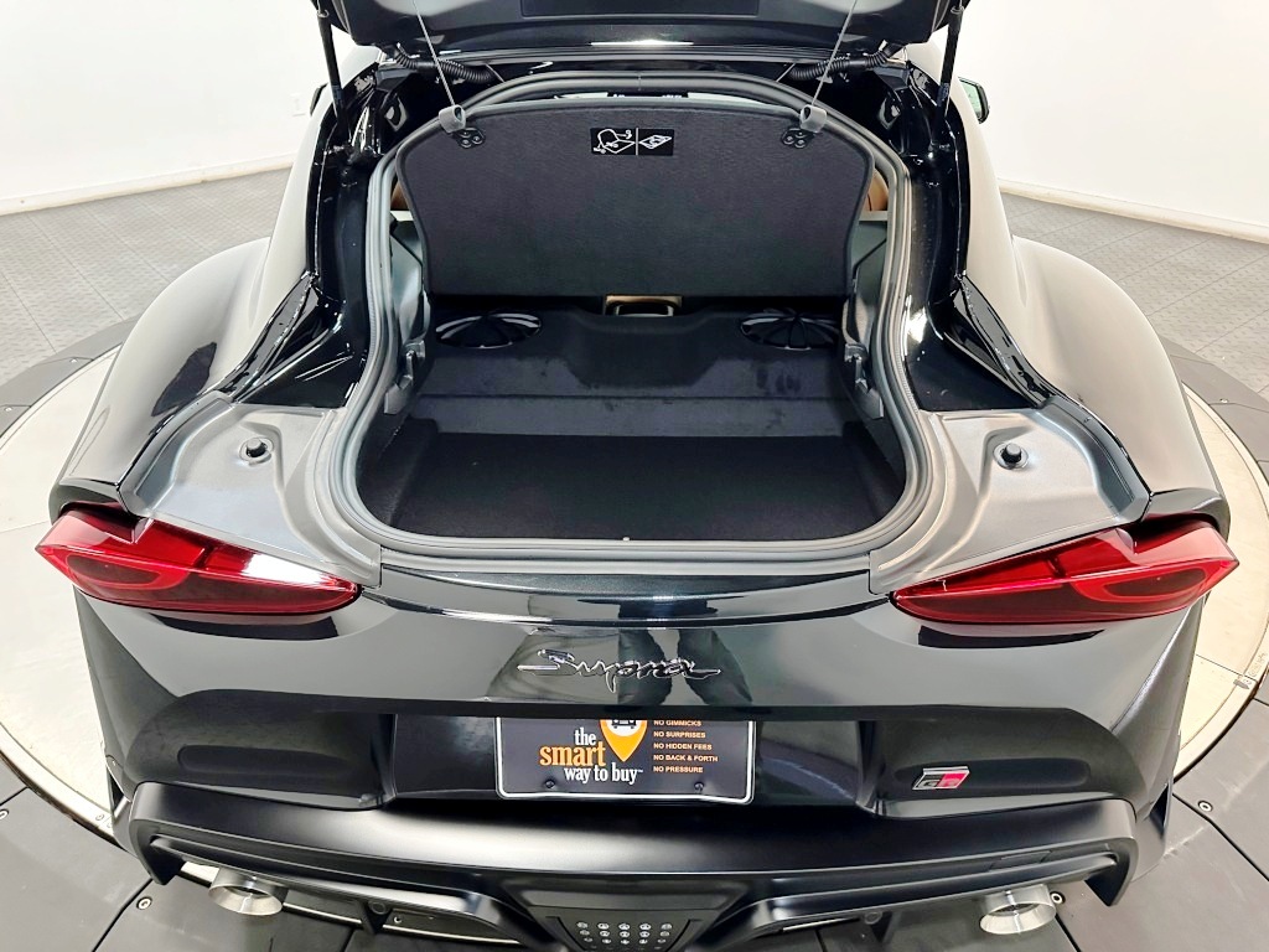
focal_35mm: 24
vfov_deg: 56.8
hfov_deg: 71.6
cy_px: 476
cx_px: 634
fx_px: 880
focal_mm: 6.86
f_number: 1.78
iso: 1000
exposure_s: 1/40
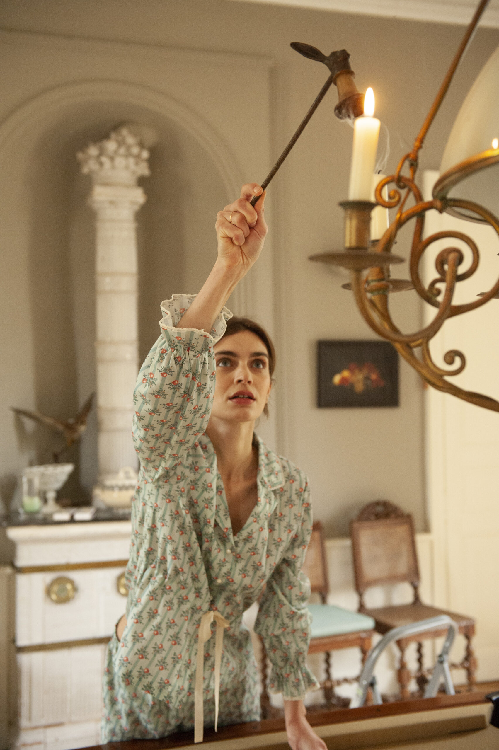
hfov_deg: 30.5
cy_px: 375
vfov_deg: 44.5
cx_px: 250
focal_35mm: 44
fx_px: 916
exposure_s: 1/160
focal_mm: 44
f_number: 3.5
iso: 2500
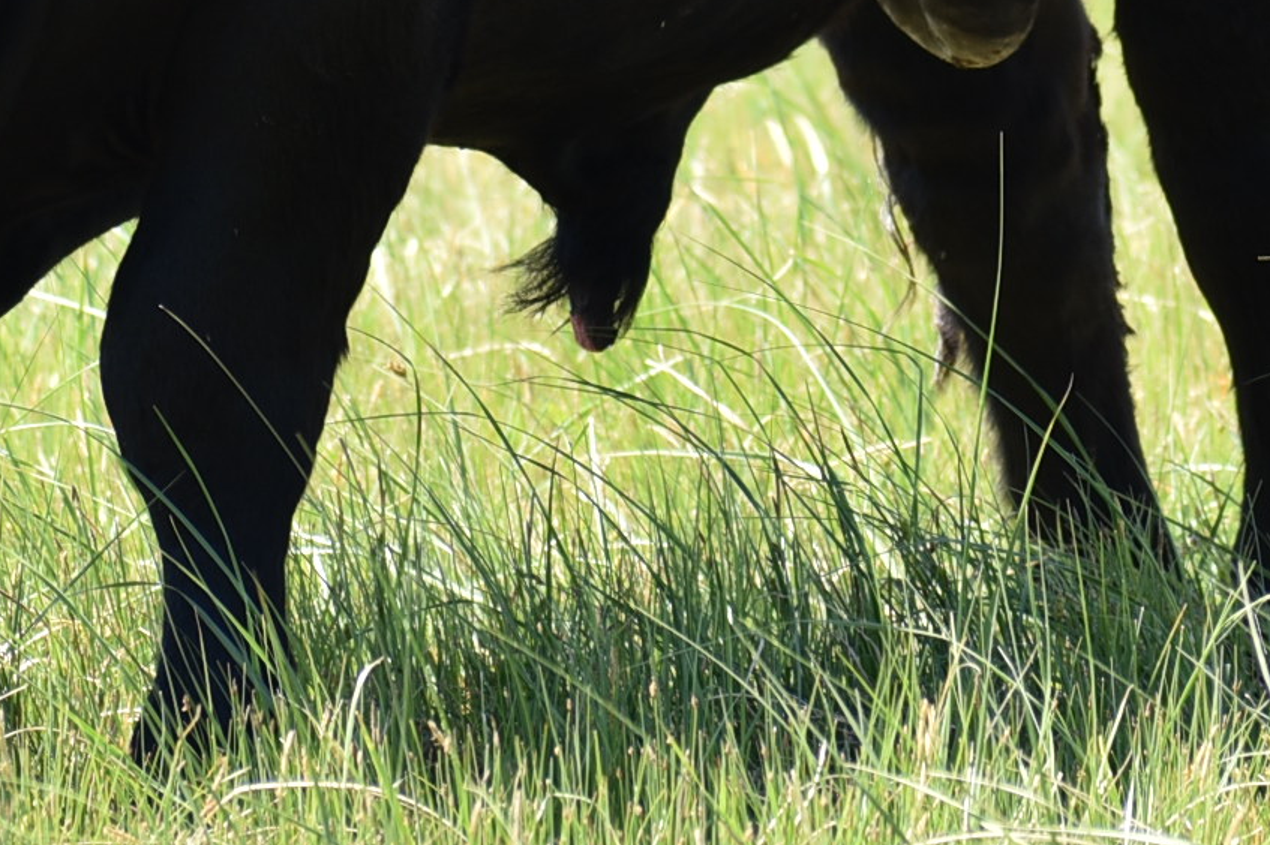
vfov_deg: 1.3
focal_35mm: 1061
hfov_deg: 1.9
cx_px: 570
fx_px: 37413
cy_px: -237
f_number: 6.3
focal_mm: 200
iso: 100
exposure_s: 1/160
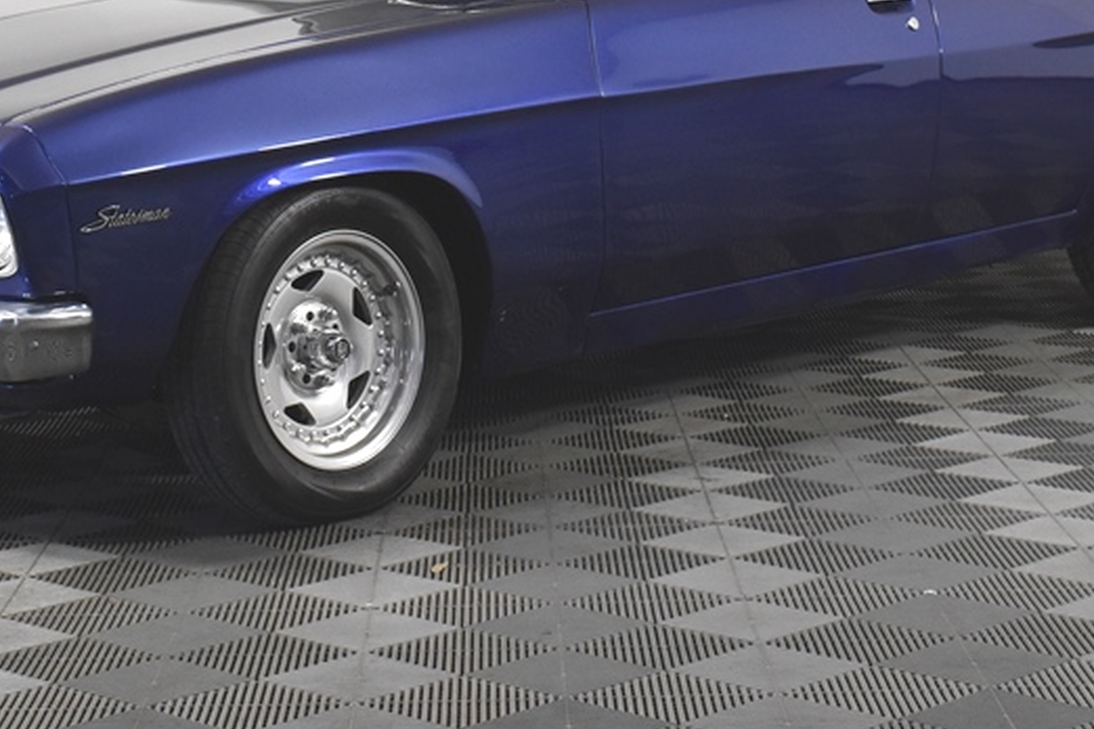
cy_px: 60
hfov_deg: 20.4
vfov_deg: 13.6
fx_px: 3039
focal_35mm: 100
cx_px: 453
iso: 1600
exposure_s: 1/250
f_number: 8
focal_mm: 34
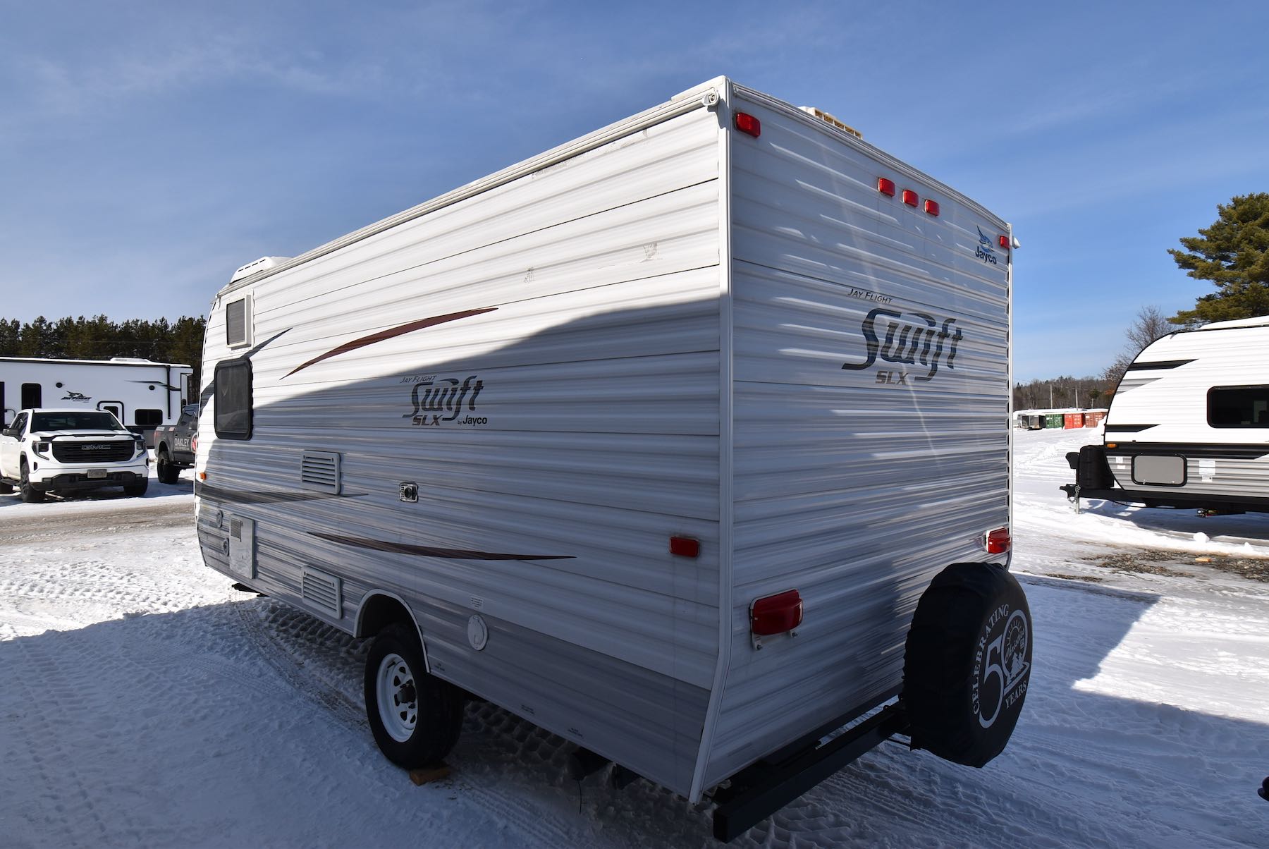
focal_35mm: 21
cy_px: 424
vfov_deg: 59.6
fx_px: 741
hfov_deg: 81.1
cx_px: 634
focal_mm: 14
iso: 200
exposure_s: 1/500
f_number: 11
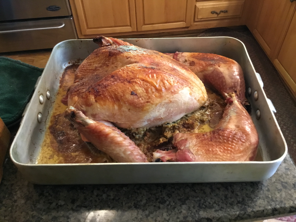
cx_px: 148
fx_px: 265
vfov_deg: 45.4
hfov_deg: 58.4
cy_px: 111
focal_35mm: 31
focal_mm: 3.3
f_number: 2.4
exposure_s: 1/15
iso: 200
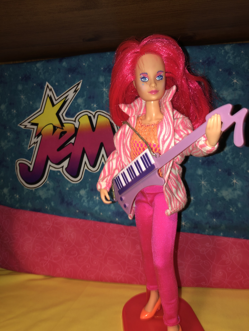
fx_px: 269
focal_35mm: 28
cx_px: 124
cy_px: 166
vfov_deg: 63.4
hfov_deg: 49.7
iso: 20
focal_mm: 3.99
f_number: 1.8
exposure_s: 1/4
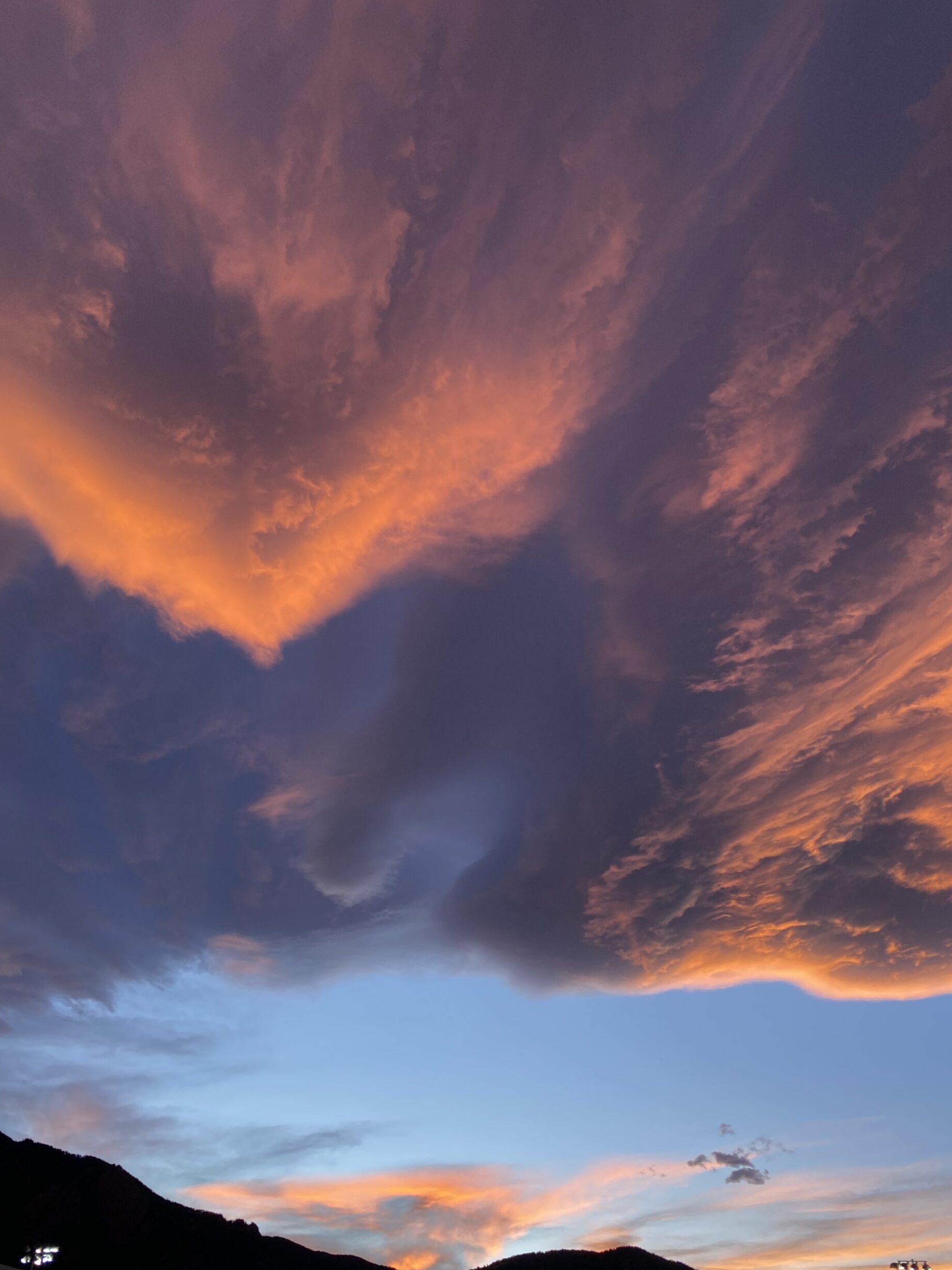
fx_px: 990
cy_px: 653
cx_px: 475
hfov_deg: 51.4
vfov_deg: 65.3
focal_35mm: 27
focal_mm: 4.25
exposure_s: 1/122
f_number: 1.8
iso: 80
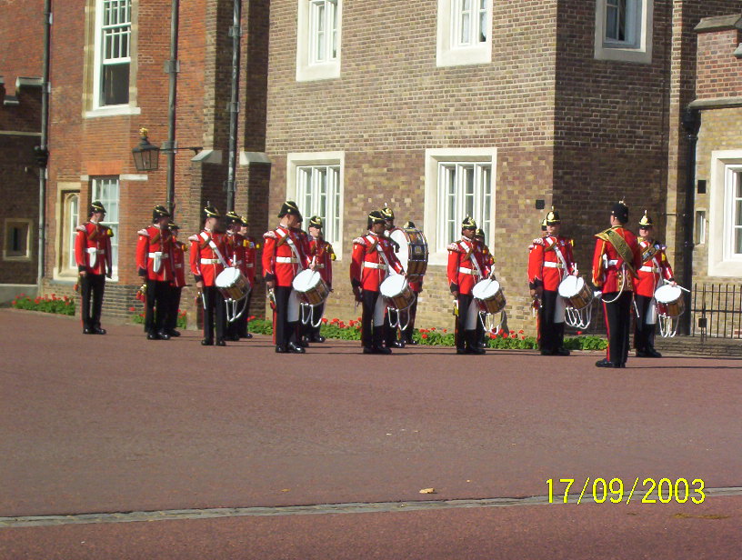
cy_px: 280
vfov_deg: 13.8
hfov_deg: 18.2
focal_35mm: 108
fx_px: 2320
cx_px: 371
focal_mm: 16.61
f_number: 4.72
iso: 100
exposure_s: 1/786
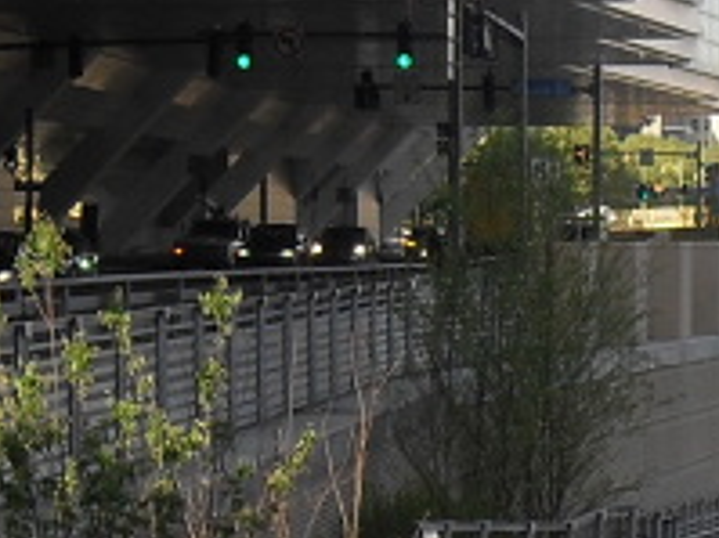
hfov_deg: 11.7
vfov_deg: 8.8
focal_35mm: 168
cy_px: 376
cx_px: 699
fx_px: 3487
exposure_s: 1/60
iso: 80
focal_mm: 6.3
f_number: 8.9
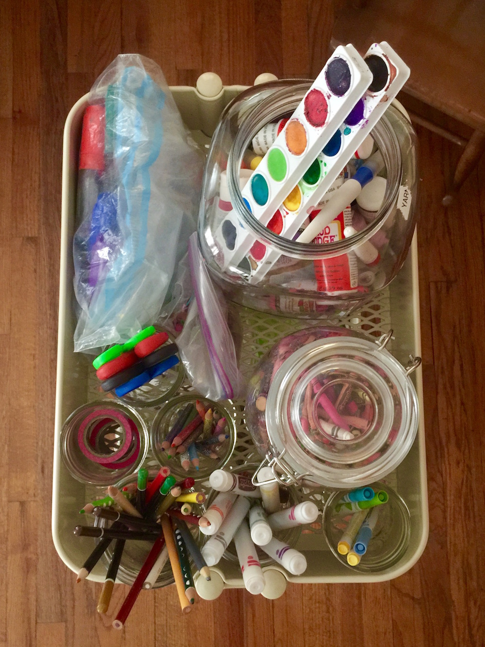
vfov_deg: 61.7
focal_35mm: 29
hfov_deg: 48.2
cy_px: 324
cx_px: 242
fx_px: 542
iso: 100
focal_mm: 4.15
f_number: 2.2
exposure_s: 1/4
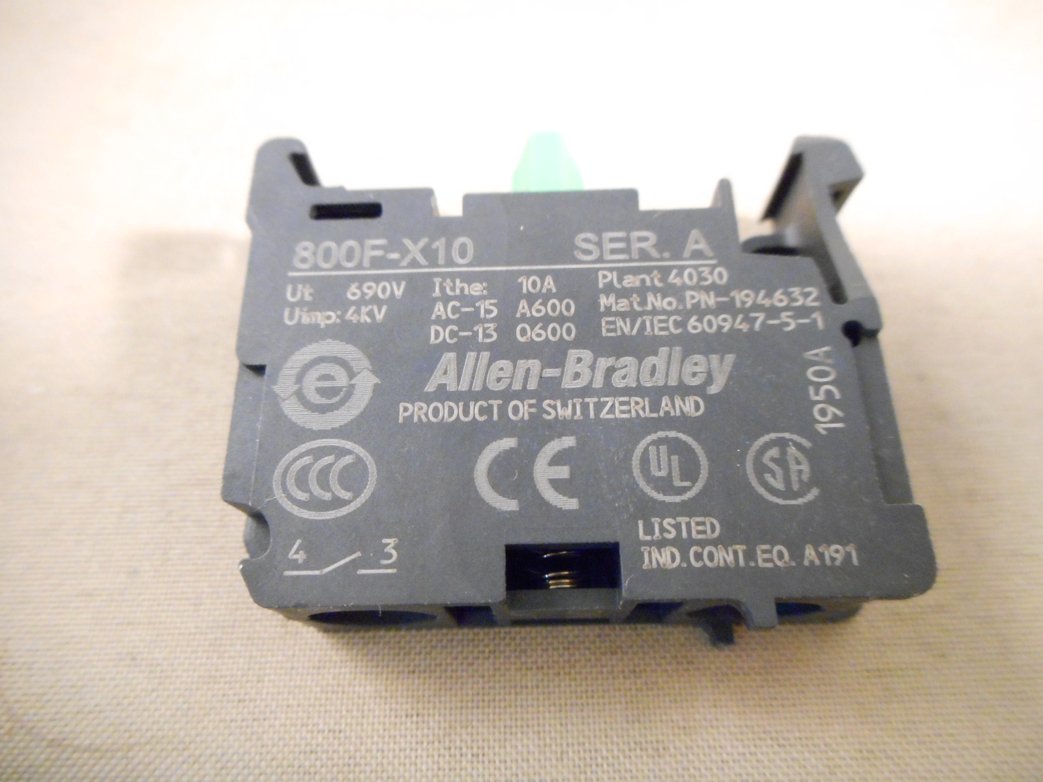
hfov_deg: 69.4
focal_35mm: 25
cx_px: 522
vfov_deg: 54.9
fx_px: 753
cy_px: 391
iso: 800
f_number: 3.7
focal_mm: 4.5
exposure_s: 1/6
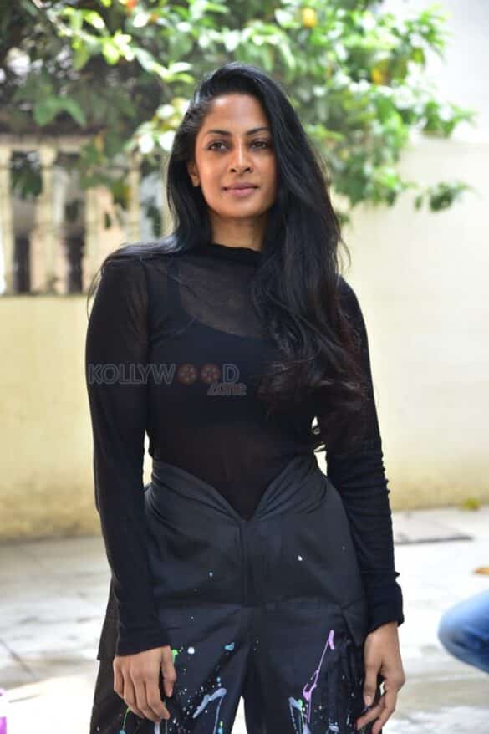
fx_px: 1753
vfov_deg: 23.6
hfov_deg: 15.9
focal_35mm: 86
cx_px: 244
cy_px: 367
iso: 800
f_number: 4.5
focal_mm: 86
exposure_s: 1/125
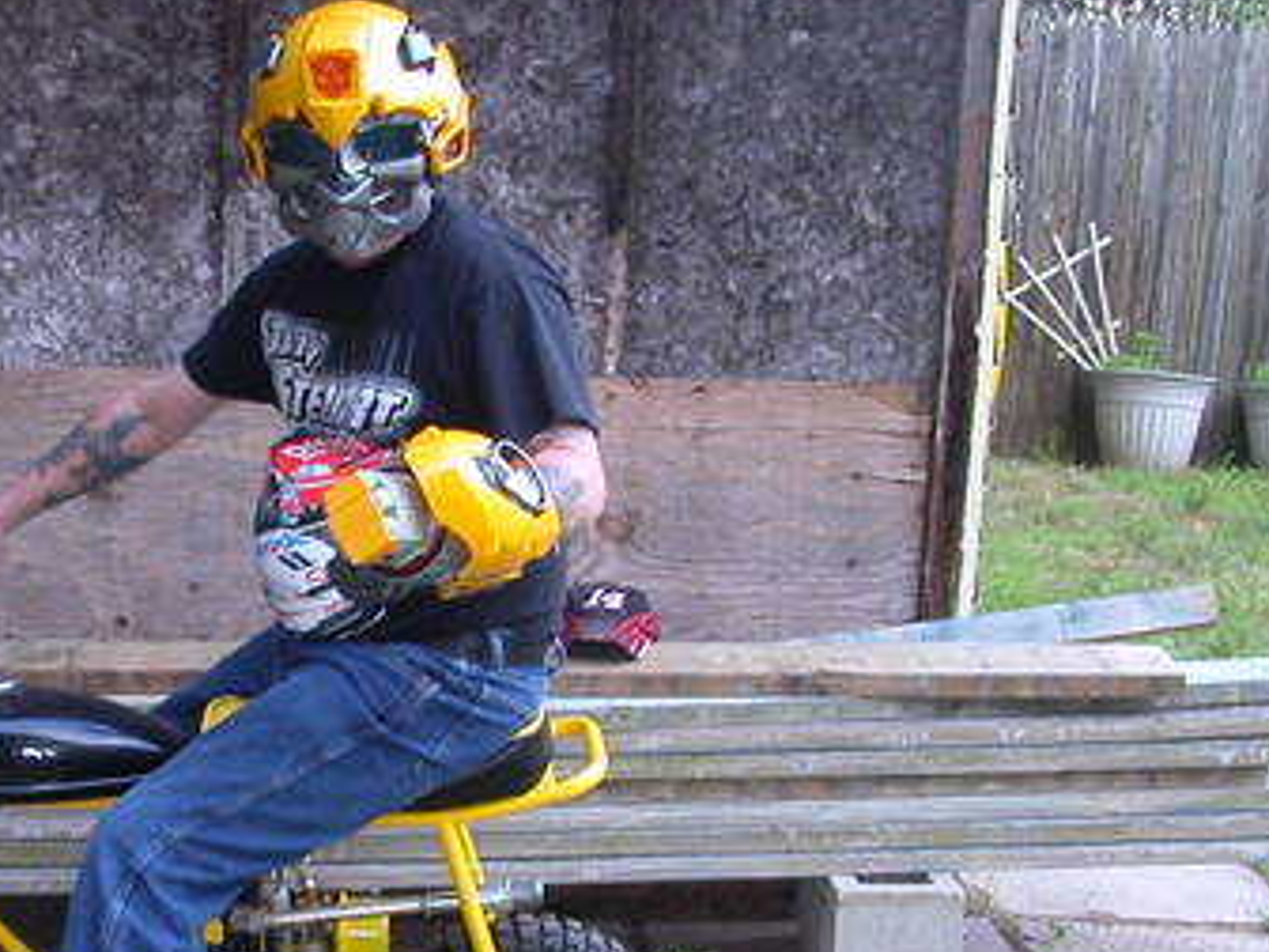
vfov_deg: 22.0
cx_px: 374
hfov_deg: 29.1
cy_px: 737
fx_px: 2420
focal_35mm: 66
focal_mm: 5.6
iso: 100
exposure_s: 1/30
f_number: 2.7
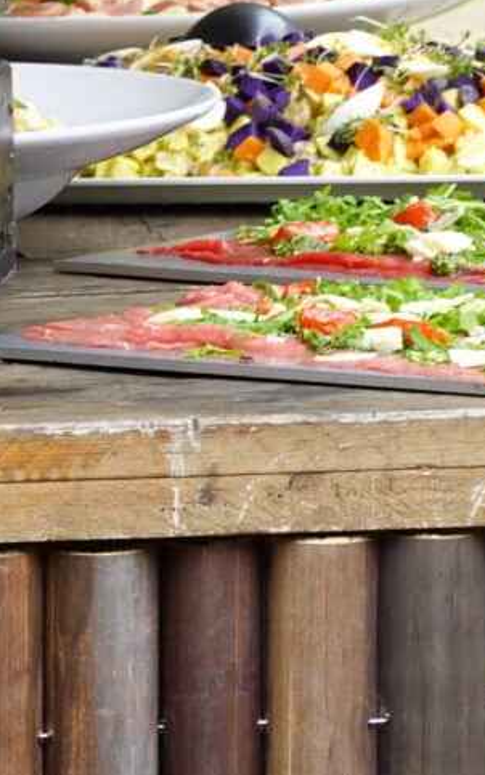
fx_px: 9937
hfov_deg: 2.8
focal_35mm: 470
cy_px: -241
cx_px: 124
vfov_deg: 4.5
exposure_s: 1/160
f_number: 4.5
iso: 250
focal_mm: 52.59
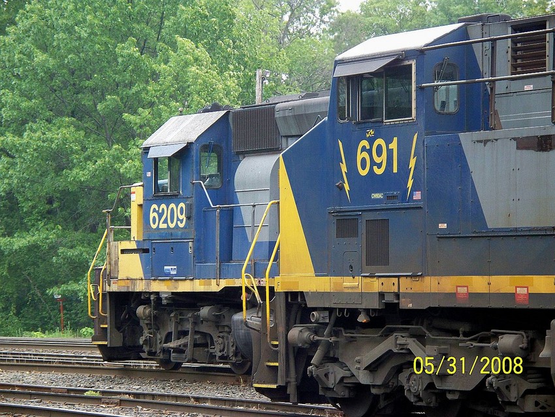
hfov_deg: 11.0
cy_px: 208
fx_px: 2887
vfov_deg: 8.3
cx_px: 278
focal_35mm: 180
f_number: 5.1
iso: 200
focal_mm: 37.7
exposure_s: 1/200
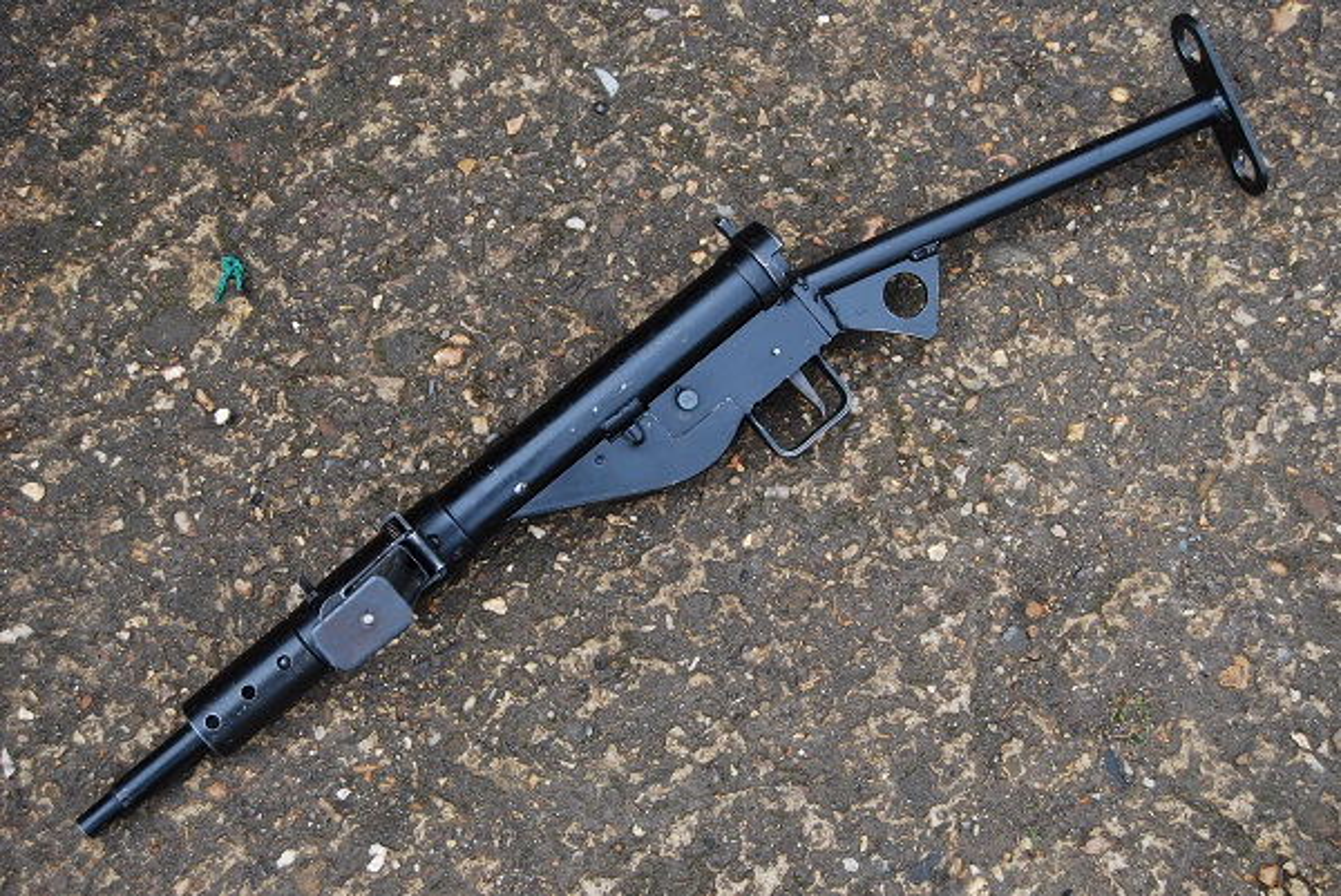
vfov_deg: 26.5
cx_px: 670
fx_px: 1901
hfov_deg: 38.9
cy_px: 448
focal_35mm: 51
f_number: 5.6
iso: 160
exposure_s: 1/125
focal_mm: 34
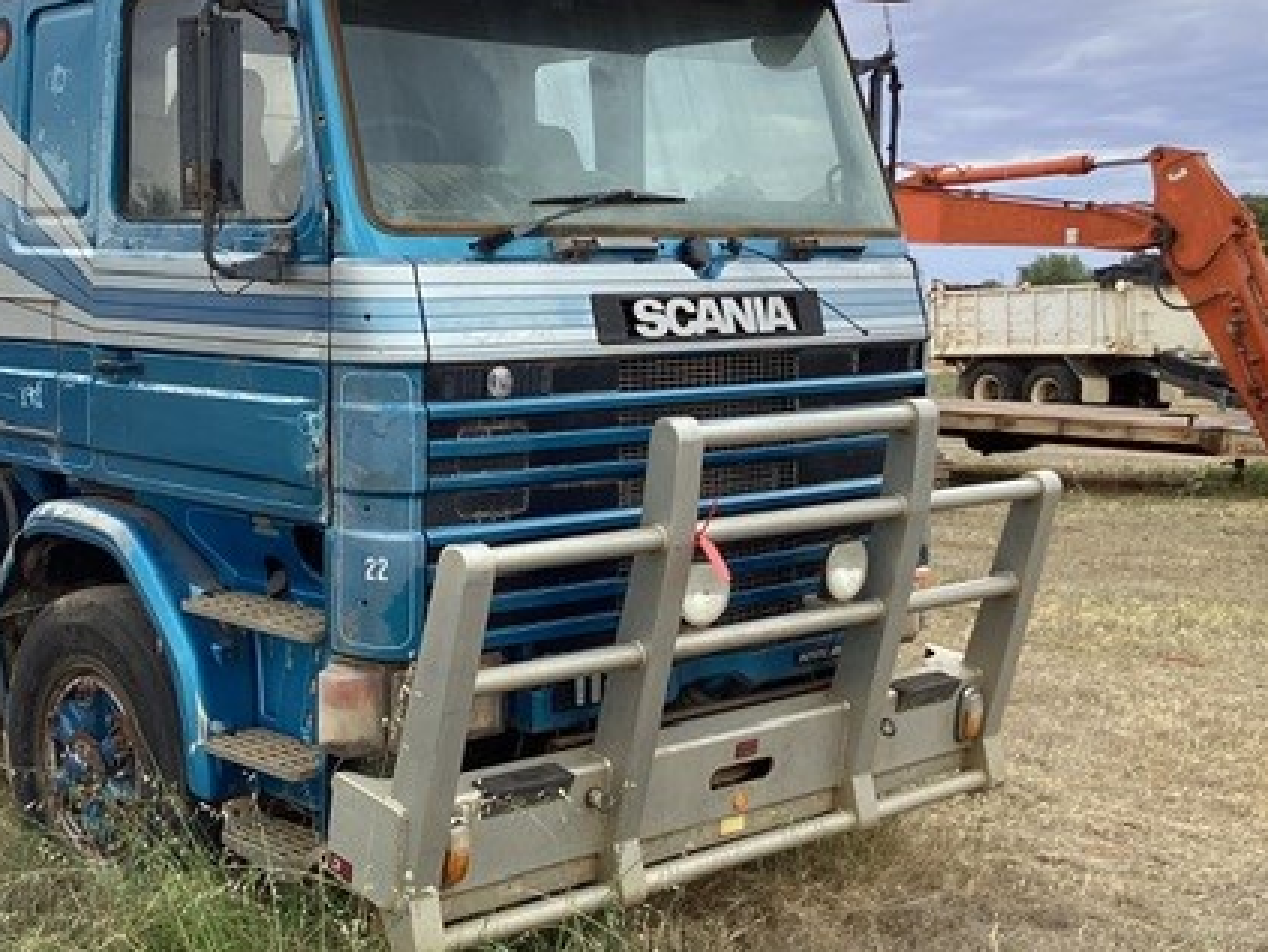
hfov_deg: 39.3
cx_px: 315
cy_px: 402
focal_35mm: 47
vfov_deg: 30.9
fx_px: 1723
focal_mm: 3.3
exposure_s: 1/604
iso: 25
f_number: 2.4
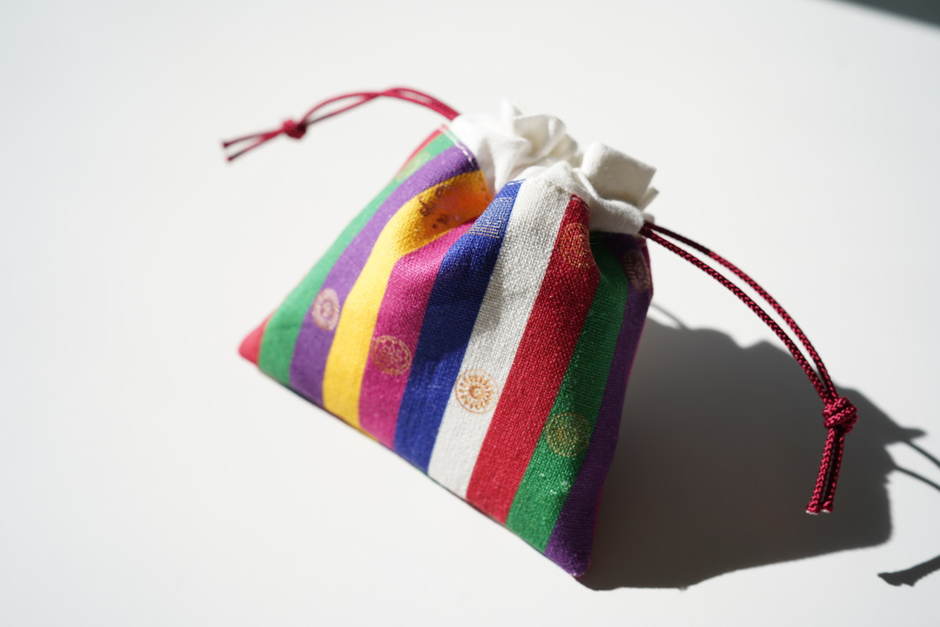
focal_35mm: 35
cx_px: 470
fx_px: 914
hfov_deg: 54.4
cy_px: 314
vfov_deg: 37.9
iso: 100
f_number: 5.6
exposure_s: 1/320
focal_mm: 35
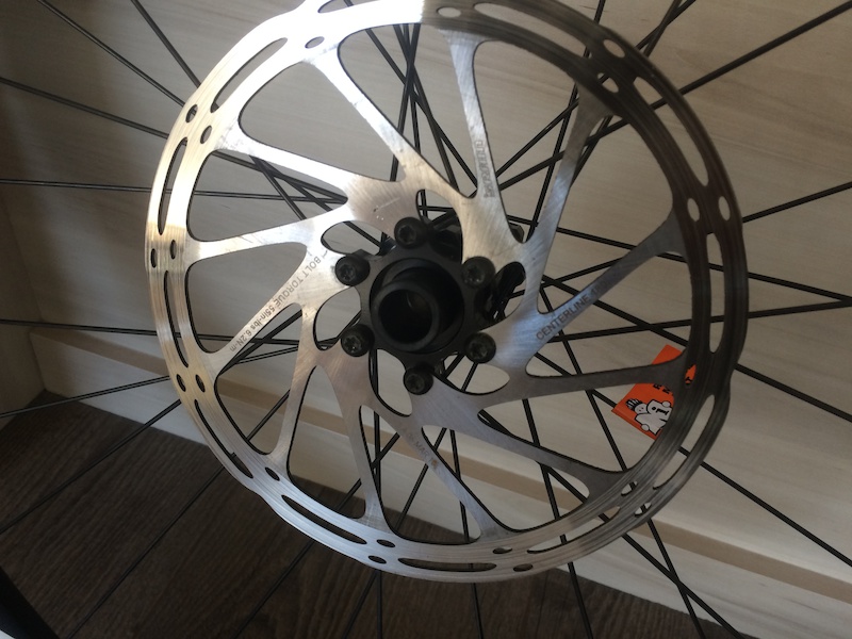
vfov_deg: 48.2
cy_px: 320
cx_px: 426
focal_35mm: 29
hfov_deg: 61.7
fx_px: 714
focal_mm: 4.15
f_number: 2.2
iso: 40
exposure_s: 1/30
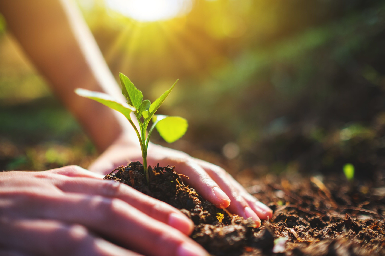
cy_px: 128
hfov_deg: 54.4
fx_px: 374
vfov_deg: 37.9
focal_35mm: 35
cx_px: 192
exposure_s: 1/1700
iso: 200
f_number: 1.4
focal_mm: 23
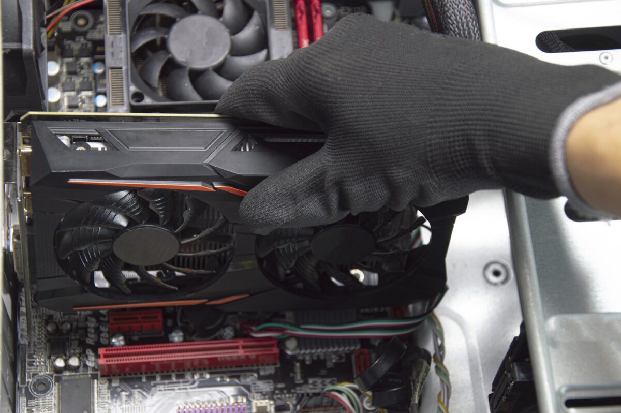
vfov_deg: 14.7
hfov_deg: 21.9
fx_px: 1603
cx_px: 310
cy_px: 206
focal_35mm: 93
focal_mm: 62
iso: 100
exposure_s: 1/20
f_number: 5.3
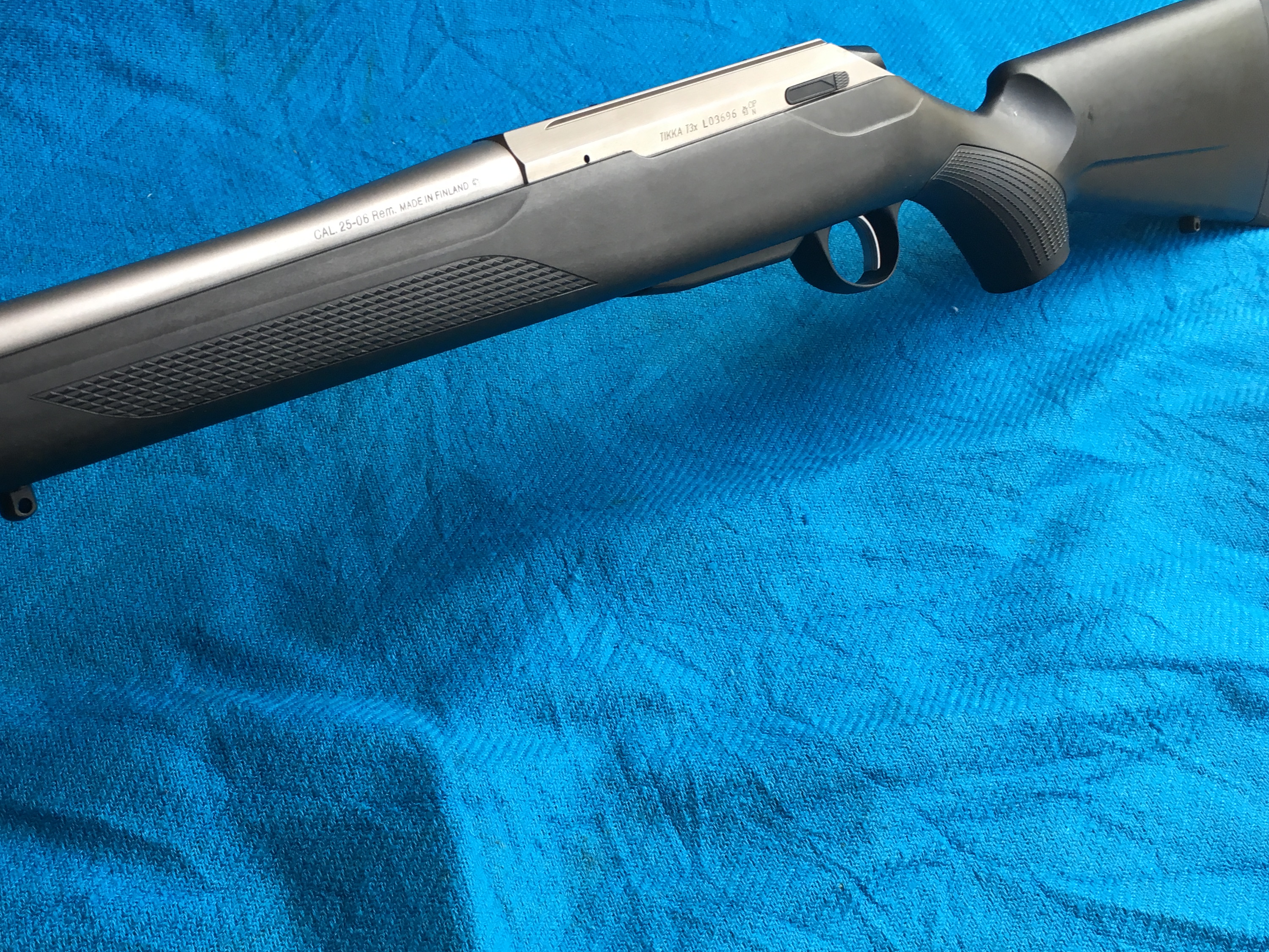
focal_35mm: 39
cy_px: 485
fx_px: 1430
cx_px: 461
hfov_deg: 47.3
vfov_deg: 36.8
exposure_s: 1/33
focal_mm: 4.15
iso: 25
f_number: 2.2
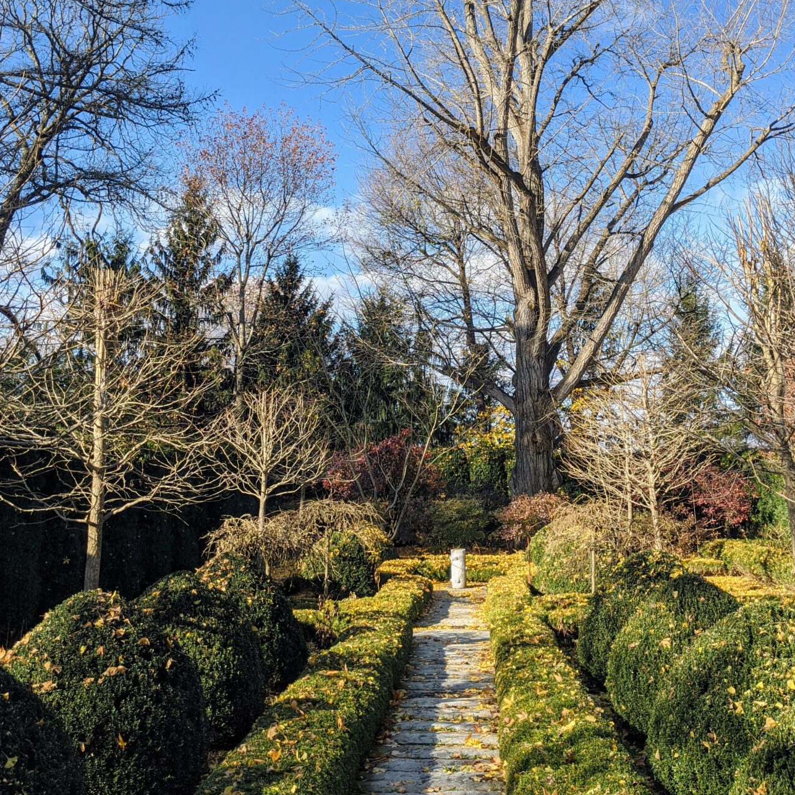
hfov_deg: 43.8
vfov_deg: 43.0
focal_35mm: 38
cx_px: 428
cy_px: 243
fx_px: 987
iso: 55
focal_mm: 4.38
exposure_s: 1/1805
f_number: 1.73
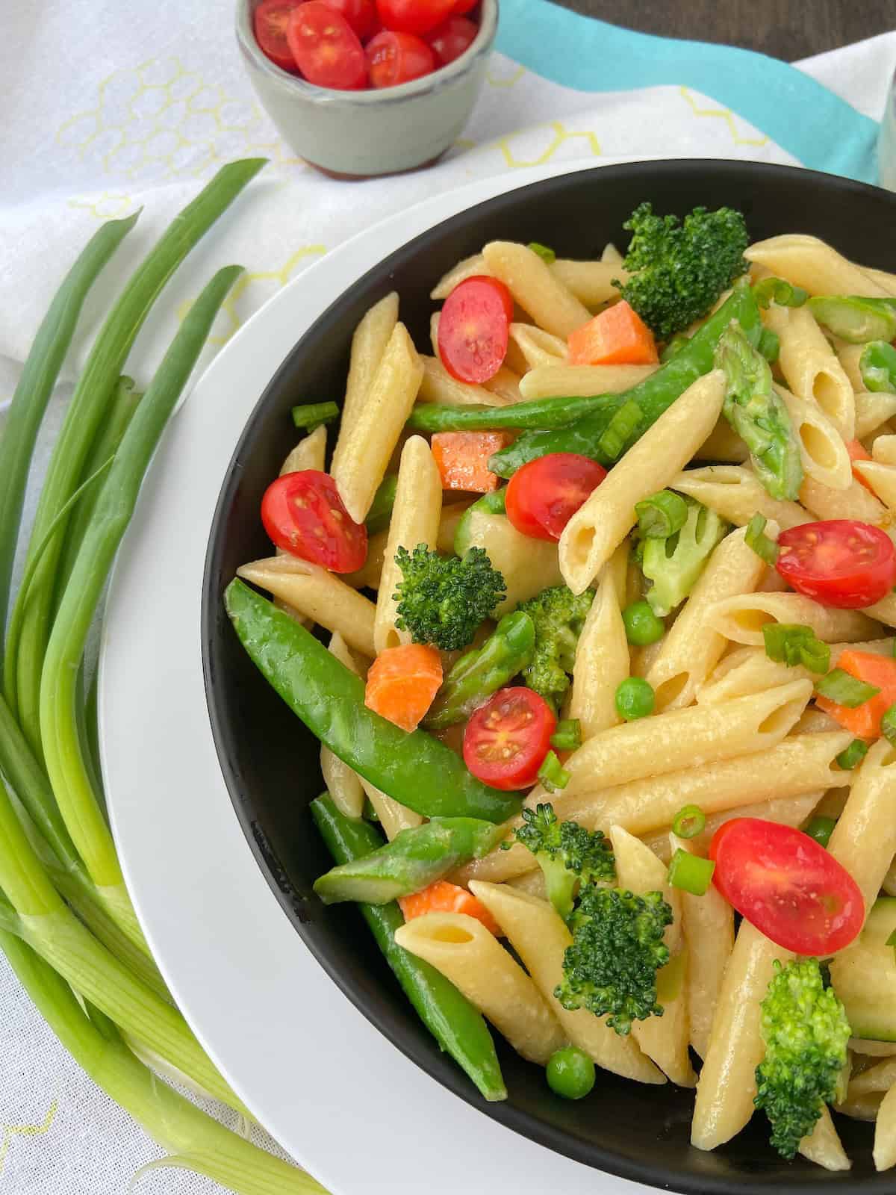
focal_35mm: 26
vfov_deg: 67.3
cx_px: 448
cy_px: 598
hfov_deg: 53.1
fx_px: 897
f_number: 1.8
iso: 32
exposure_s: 1/163
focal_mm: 4.2
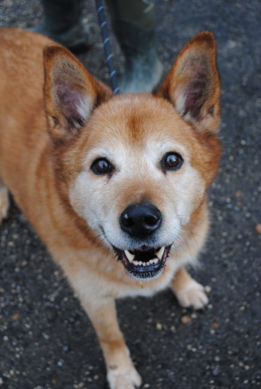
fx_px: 618
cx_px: 130
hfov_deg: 23.8
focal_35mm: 57
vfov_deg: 35.0
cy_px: 194
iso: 200
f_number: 5
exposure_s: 1/100
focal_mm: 38
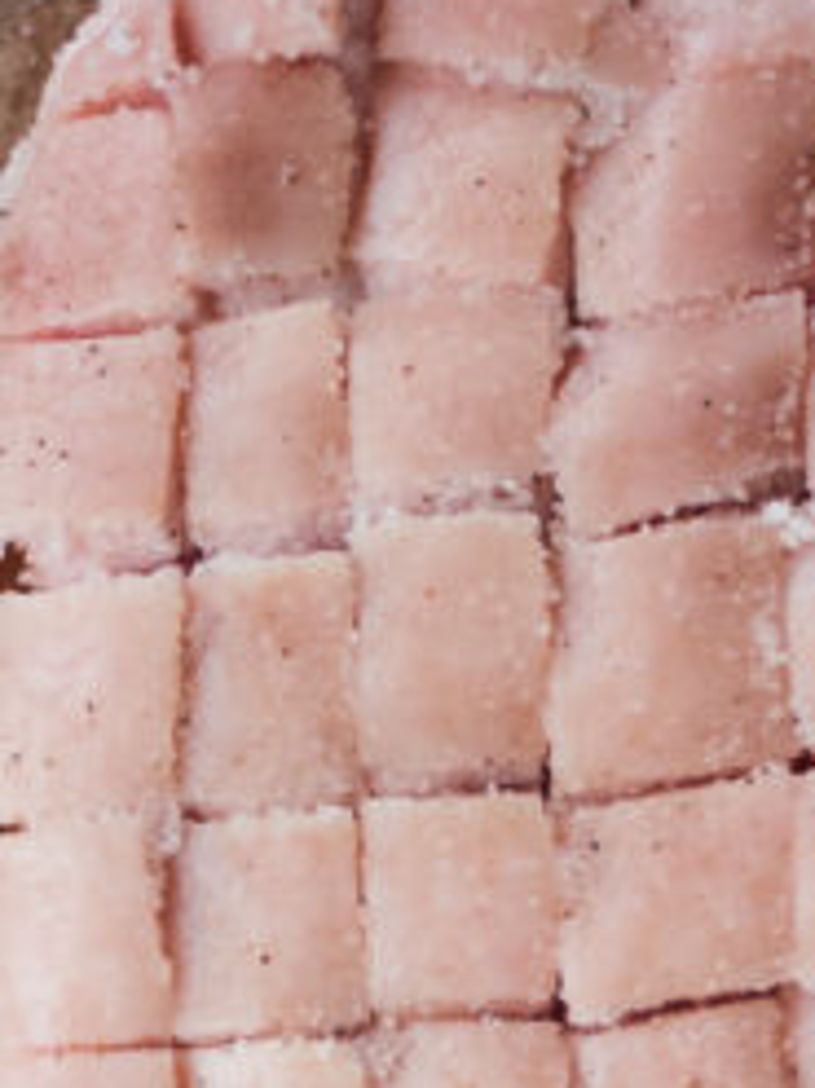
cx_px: 811
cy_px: 1916
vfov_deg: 6.0
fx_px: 10180
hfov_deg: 4.6
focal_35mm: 324
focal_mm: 25
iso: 200
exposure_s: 1/60
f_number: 1.8
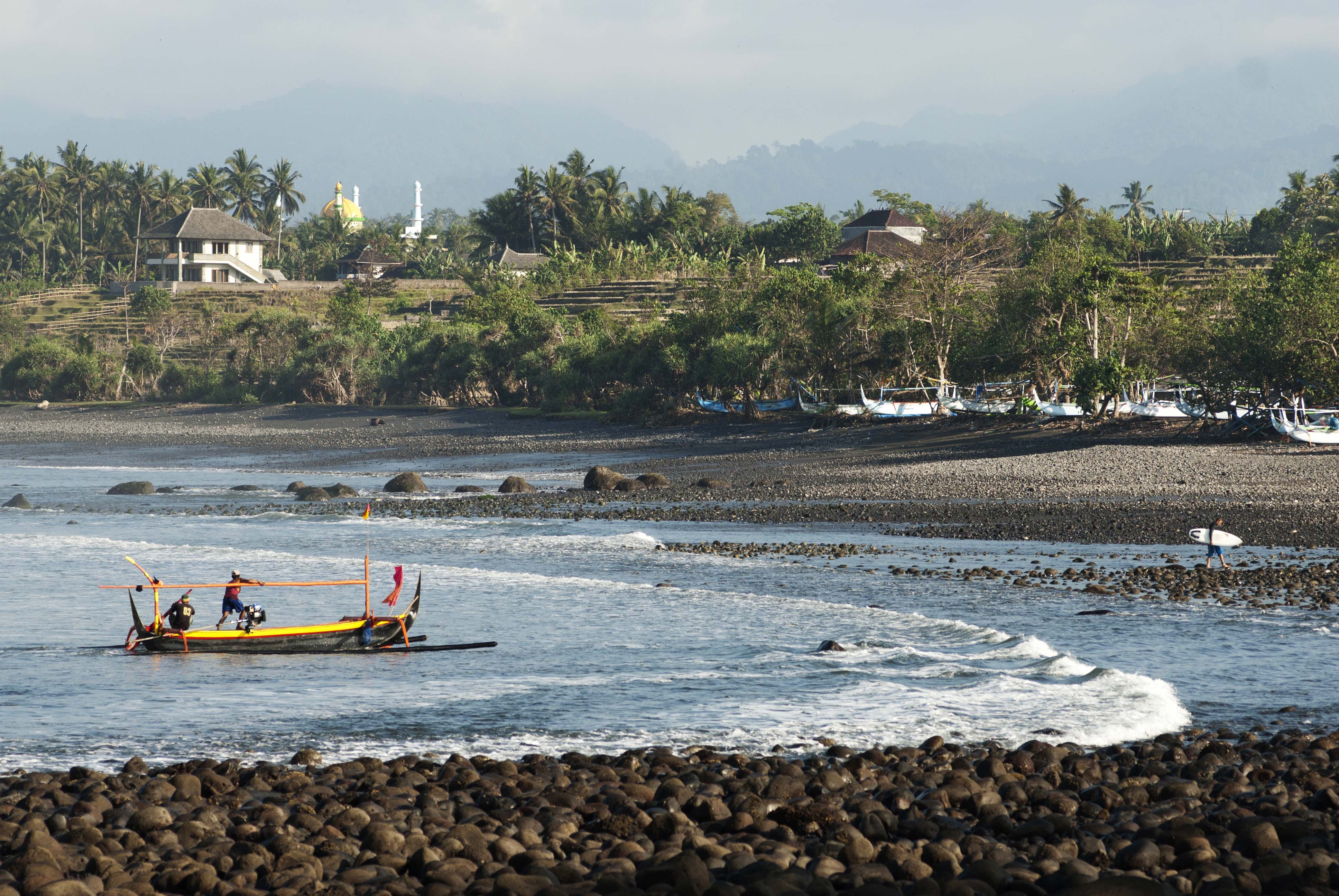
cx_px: 670
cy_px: 448
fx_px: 7541
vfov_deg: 6.8
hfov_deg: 10.1
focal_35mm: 202
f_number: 4.5
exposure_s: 1/1000
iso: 250
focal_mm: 135
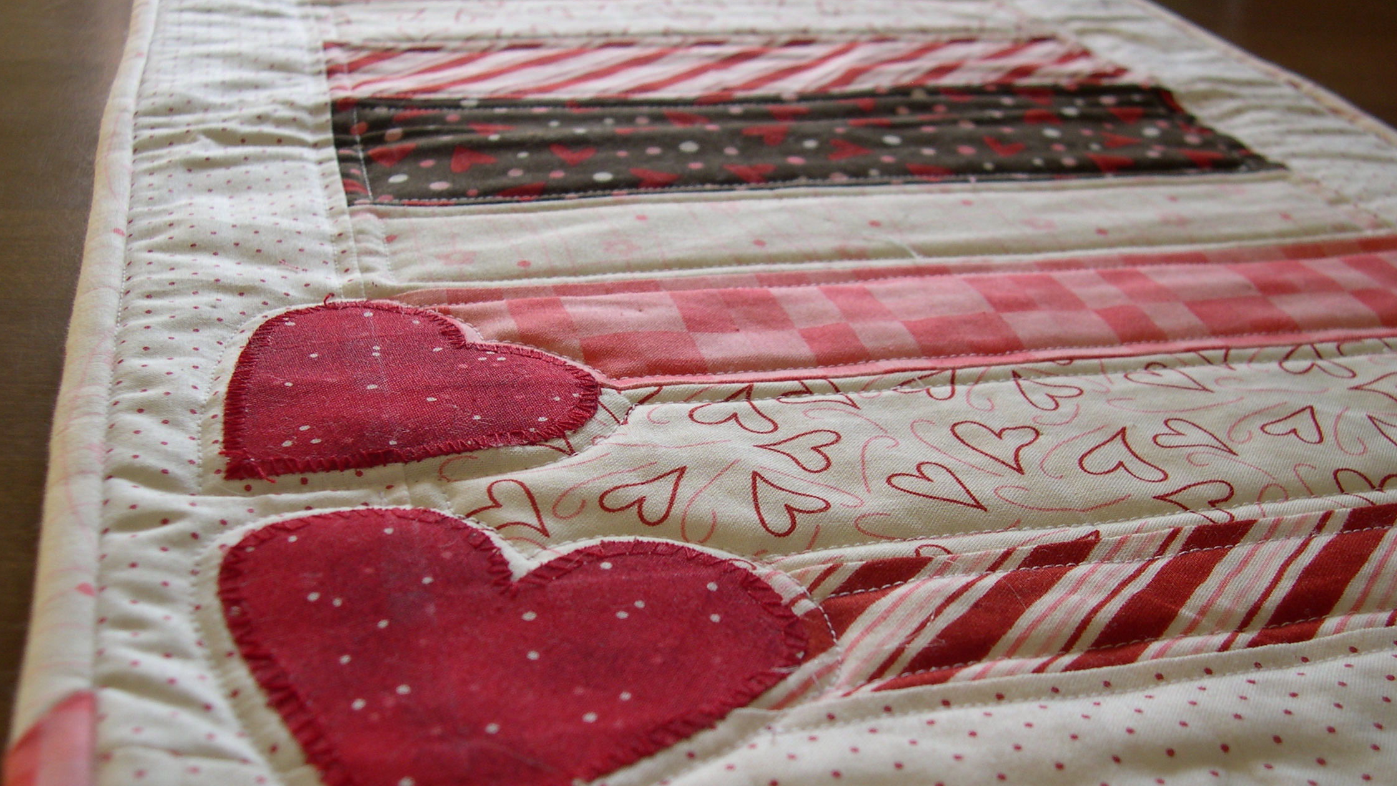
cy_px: 449
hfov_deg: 48.4
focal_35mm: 42
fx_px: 1556
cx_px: 693
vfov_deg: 28.3
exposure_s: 1/77
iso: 100
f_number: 2.8
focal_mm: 8
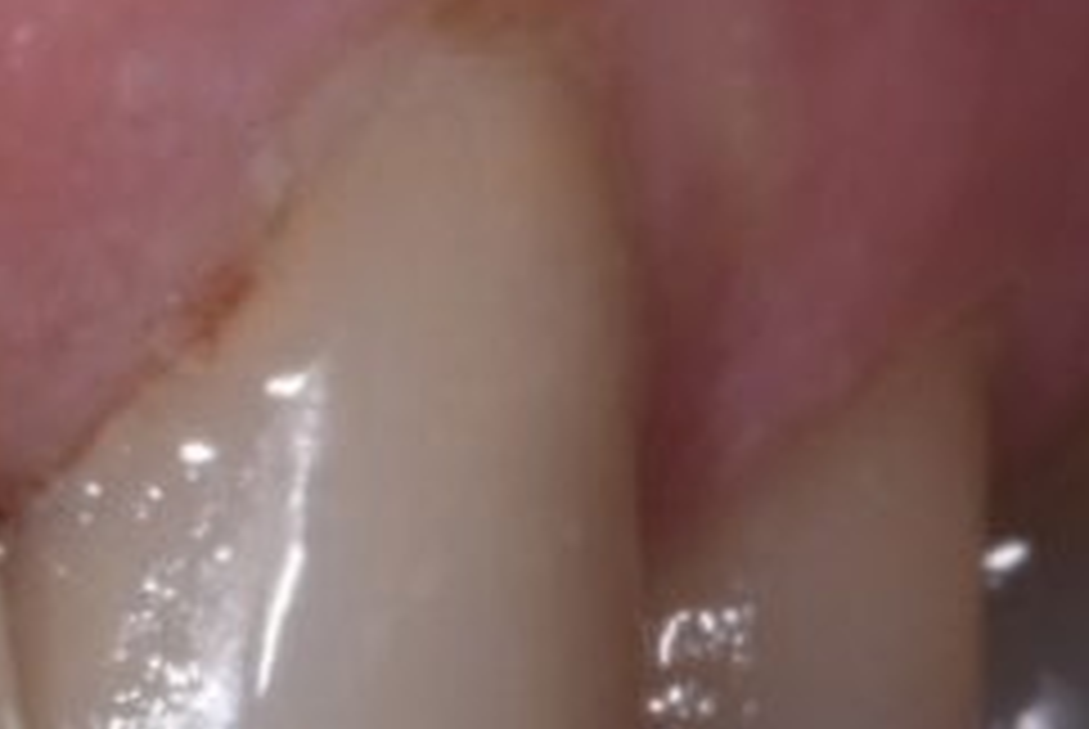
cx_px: -1516
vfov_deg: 2.0
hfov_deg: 3.0
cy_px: 668
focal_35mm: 684
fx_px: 20706
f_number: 36
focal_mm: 85
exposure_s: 1/60
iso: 200
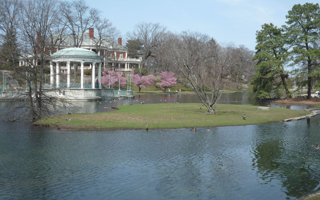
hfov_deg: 42.7
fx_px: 410
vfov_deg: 27.4
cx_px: 159
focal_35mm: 47
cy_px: 94
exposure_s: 1/640
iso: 100
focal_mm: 7.8
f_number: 4.3
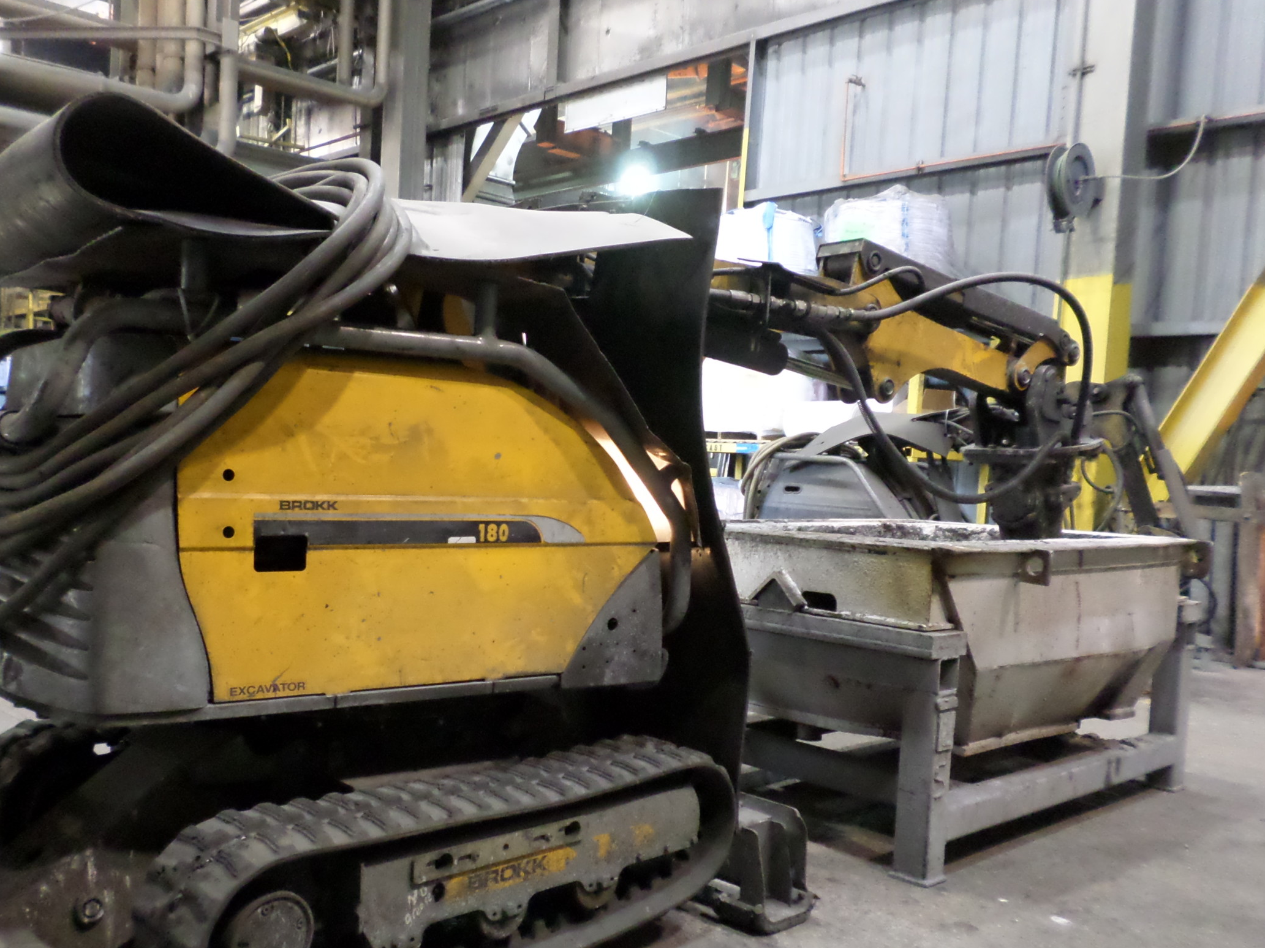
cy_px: 555
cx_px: 548
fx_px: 1133
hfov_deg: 58.2
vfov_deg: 45.3
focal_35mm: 31
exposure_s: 1/30
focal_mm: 4.5
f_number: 2.5
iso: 480
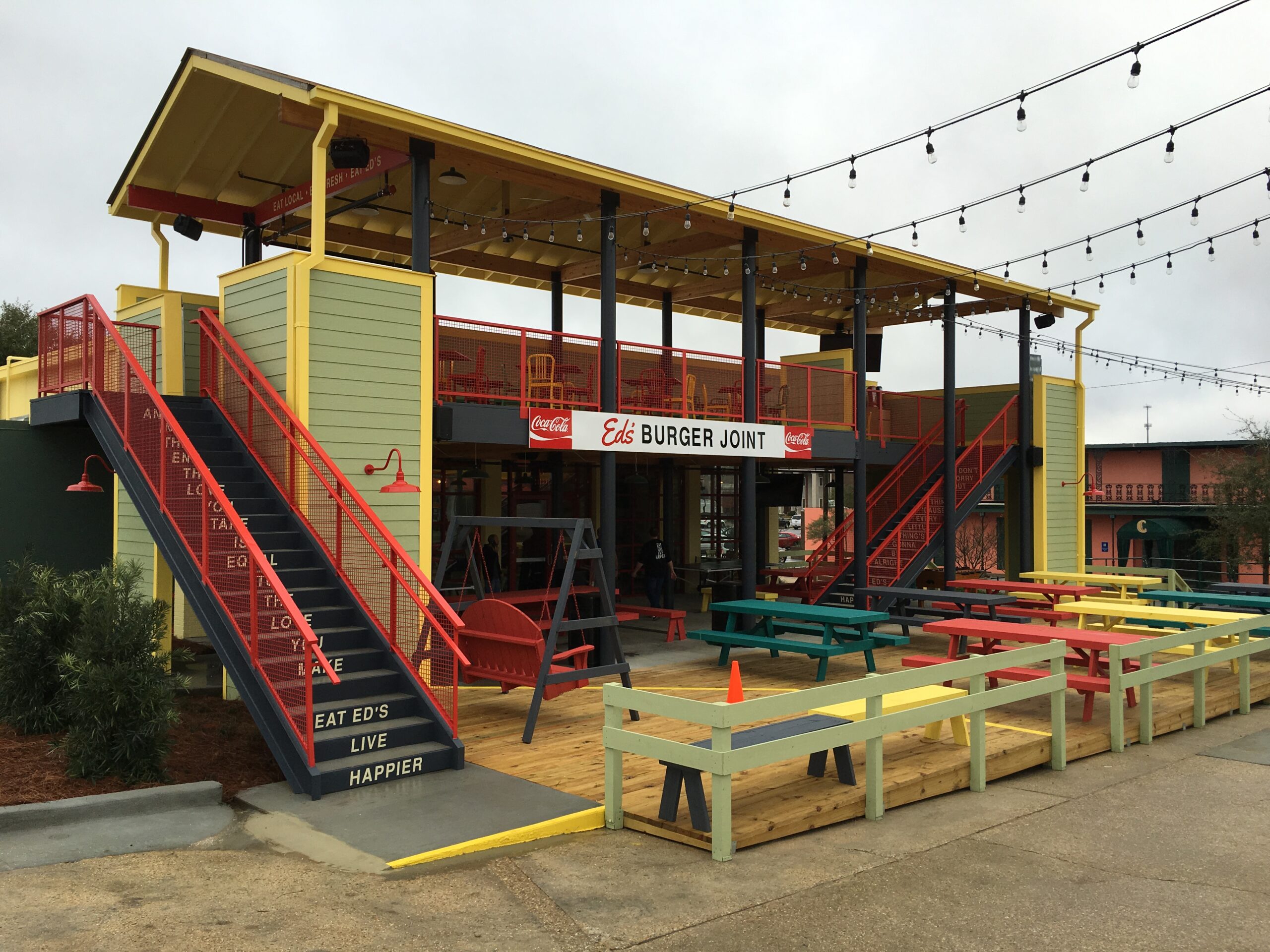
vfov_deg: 48.2
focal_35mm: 29
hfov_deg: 61.7
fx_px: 1064
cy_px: 476
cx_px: 635
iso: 25
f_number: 2.2
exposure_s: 1/346
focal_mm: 4.15
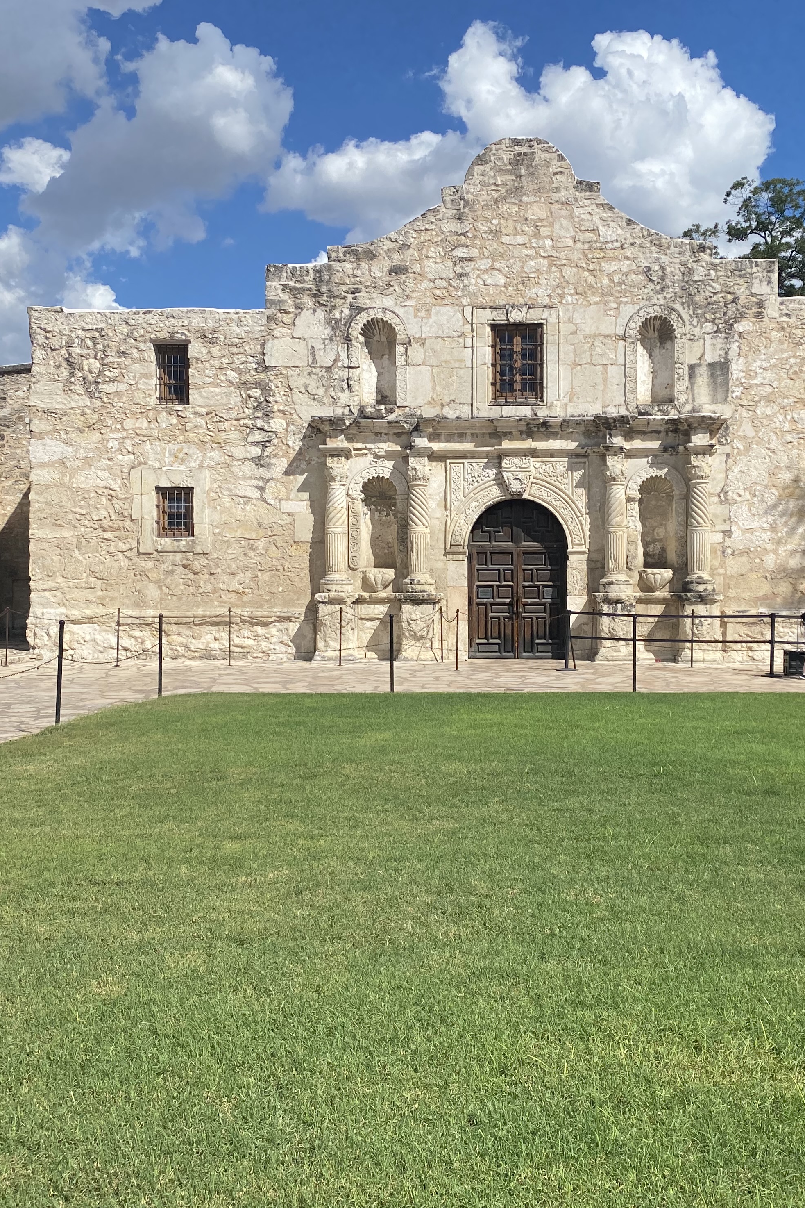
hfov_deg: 35.7
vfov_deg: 51.9
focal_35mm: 37
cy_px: 591
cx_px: 517
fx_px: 1241
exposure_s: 1/4608
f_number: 1.8
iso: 32
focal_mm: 4.25
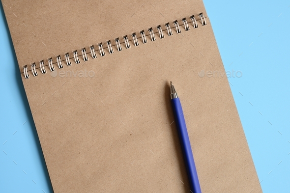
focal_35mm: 50
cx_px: 145
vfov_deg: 27.0
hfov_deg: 39.6
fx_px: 403
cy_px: 96
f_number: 5.6
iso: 200
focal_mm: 50
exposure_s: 1/25
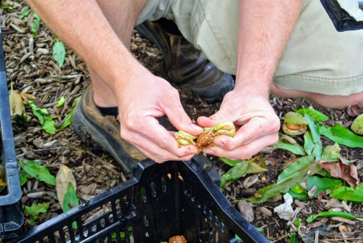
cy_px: 122
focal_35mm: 81
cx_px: 182
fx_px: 818
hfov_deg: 25.0
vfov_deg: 16.9
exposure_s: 1/60
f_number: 5.6
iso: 180
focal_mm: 30
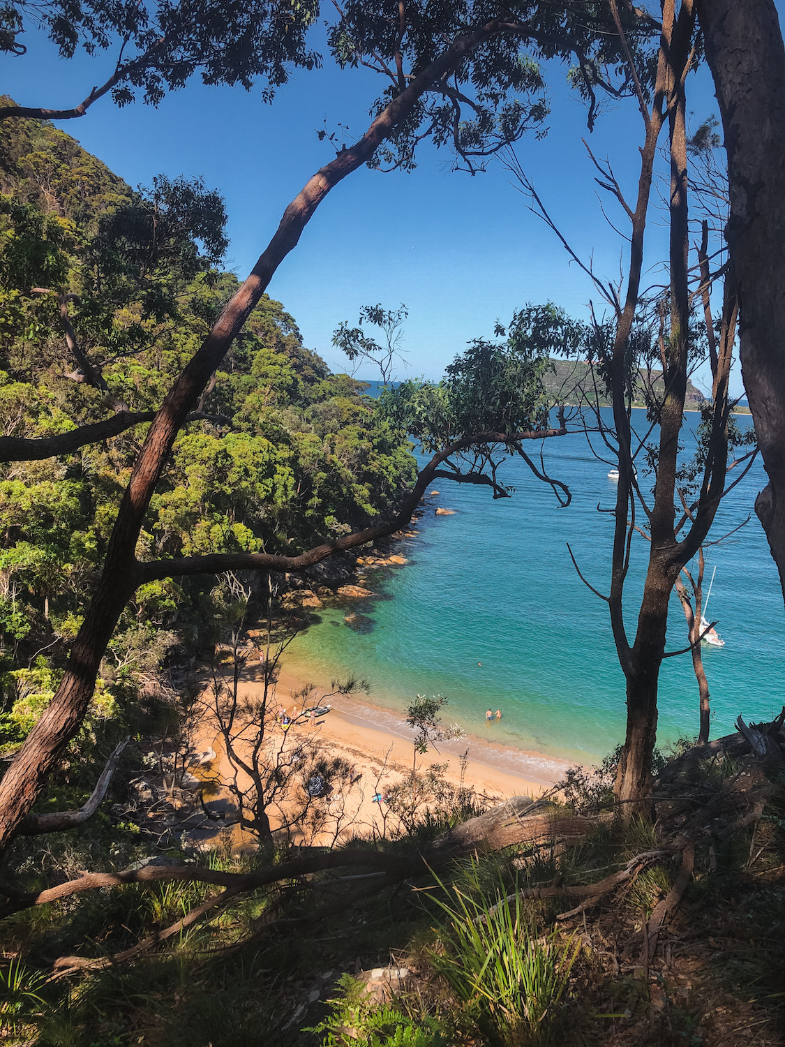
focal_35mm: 28
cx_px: 392
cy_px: 524
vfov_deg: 63.4
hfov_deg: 49.7
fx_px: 847
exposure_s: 1/1250
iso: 20
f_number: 1.8
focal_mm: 3.99
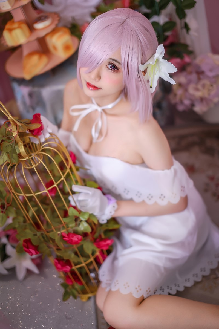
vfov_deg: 39.6
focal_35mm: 50
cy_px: 164
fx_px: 457
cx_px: 110
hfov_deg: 27.0
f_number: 1.4
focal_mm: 50
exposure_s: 1/80
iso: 400
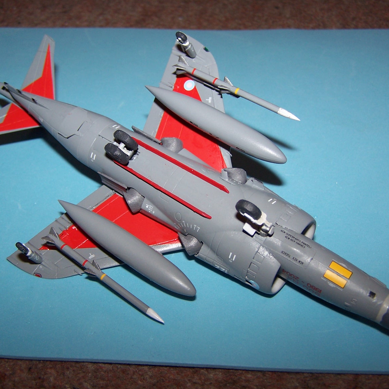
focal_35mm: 45
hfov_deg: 37.6
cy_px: 194
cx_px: 193
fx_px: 572
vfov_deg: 37.6
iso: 80
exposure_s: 1/60
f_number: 2.8
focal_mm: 6.3
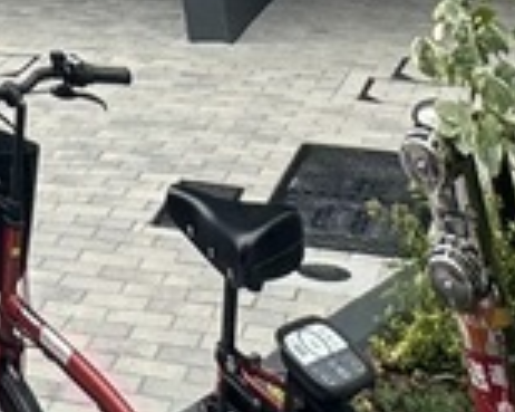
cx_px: -344
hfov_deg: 17.8
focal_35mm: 91
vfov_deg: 9.5
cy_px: -1032
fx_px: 1386
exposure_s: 1/370
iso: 40
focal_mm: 2.22
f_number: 2.2
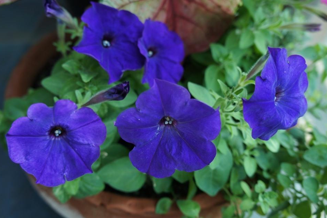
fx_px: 268
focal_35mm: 30
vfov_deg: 44.3
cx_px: 161
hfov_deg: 62.7
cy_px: 107
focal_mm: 19
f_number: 4.5
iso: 200
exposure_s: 1/80
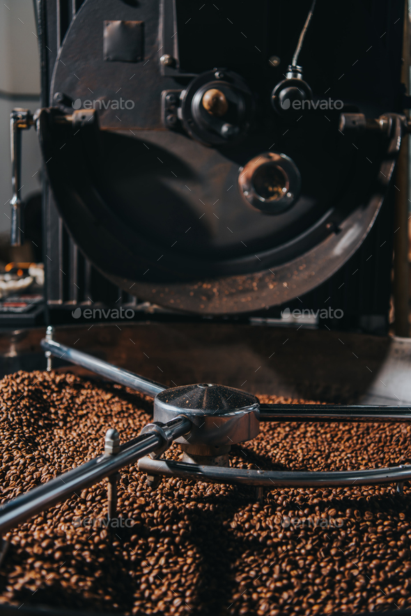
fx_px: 821
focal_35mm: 48
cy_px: 308
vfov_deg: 41.1
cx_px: 206
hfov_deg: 28.1
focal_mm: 48
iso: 125
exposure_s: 1/200
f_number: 3.2
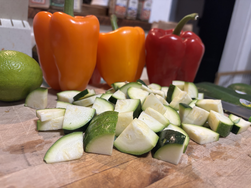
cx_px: 126
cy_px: 94
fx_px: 189
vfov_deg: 53.1
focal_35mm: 26
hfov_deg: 67.3
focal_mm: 5.96
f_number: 1.6
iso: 200
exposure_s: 1/60
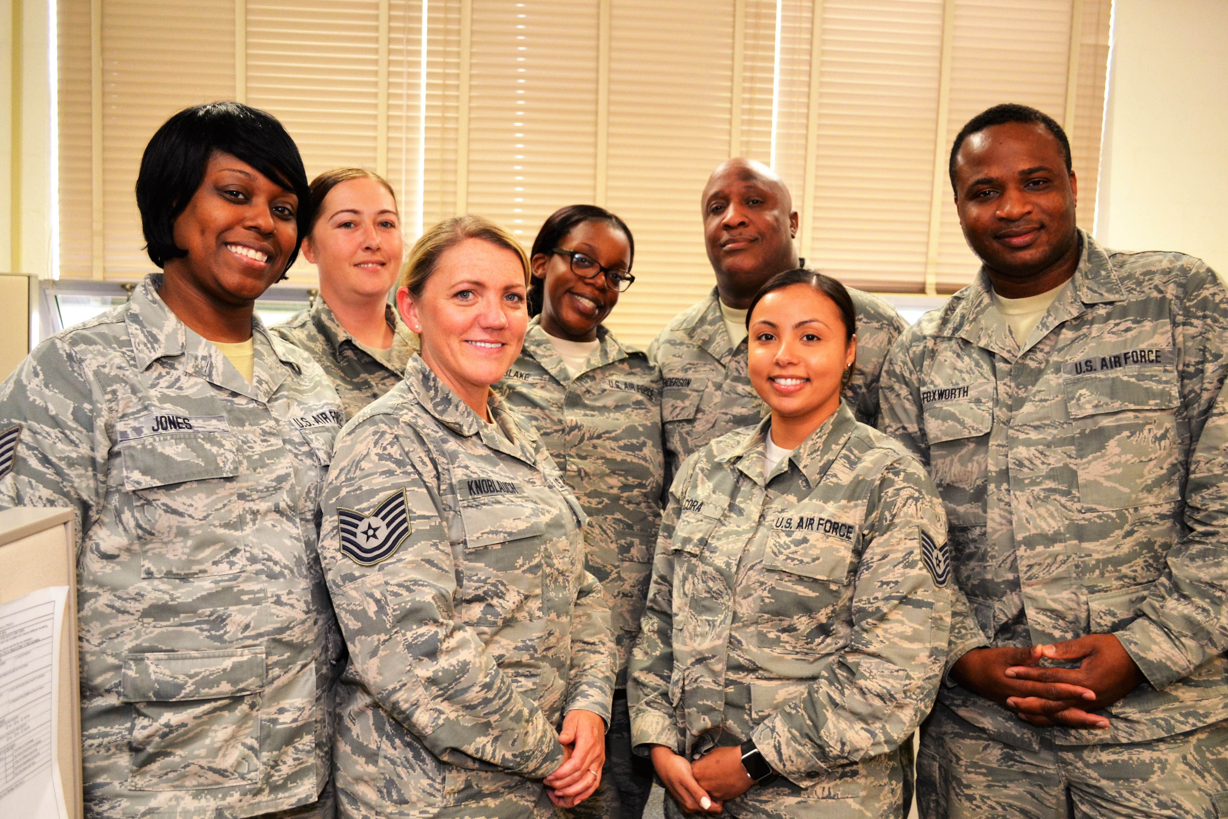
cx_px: 614
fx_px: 1023
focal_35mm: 30
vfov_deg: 43.6
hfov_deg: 61.9
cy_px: 410
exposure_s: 1/60
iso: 900
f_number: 3.8
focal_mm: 20
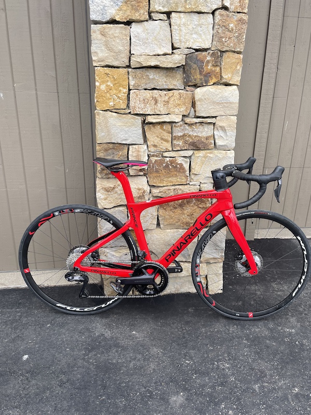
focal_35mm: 26
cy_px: 208
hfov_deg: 53.1
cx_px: 156
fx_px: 311
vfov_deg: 67.3
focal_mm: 4.2
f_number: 1.6
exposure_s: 1/749
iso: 32
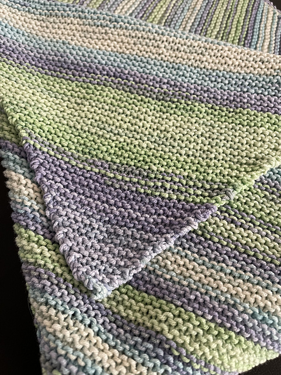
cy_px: 188
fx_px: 281
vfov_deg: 67.3
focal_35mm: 26
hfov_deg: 53.1
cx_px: 140
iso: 200
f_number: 1.6
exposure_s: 1/50
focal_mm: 4.2
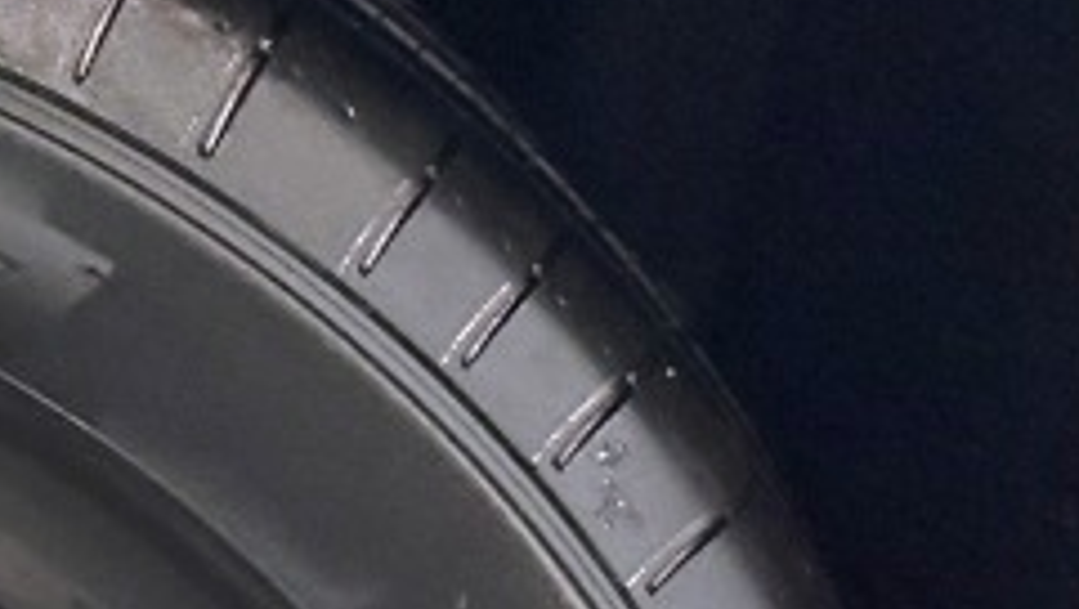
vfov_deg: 5.3
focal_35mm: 222
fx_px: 6357
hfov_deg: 9.2
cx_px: -936
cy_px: 1433
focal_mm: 6.86
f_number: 1.78
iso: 500
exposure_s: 1/40
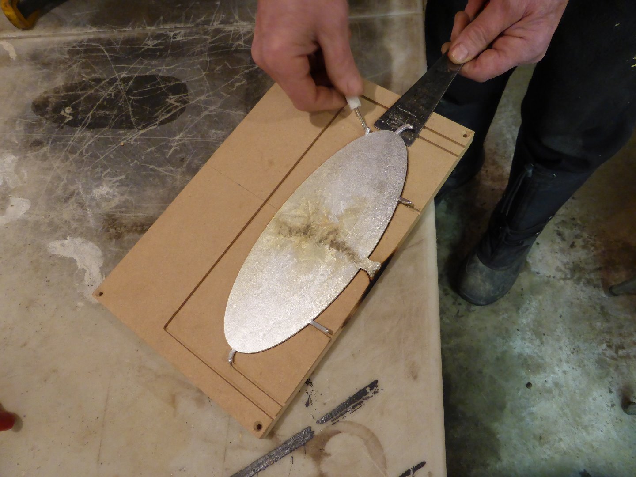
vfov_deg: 54.9
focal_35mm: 25
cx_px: 318
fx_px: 459
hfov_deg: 69.4
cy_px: 238
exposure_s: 1/20
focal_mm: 4.3
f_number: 3.3
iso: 400
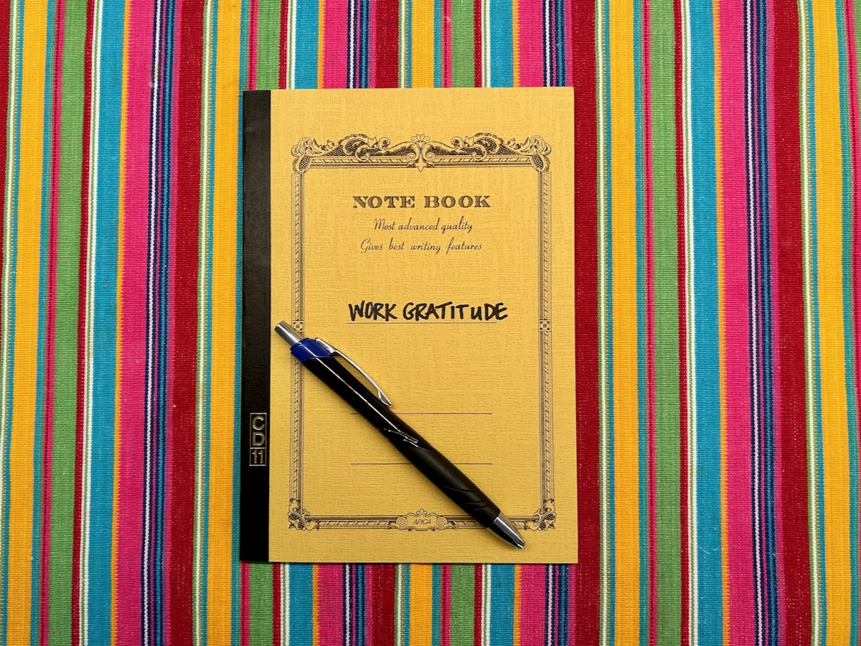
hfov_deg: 67.3
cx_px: 430
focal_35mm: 26
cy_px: 323
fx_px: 647
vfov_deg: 53.1
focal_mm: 5.7
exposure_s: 1/119
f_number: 1.5
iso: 80
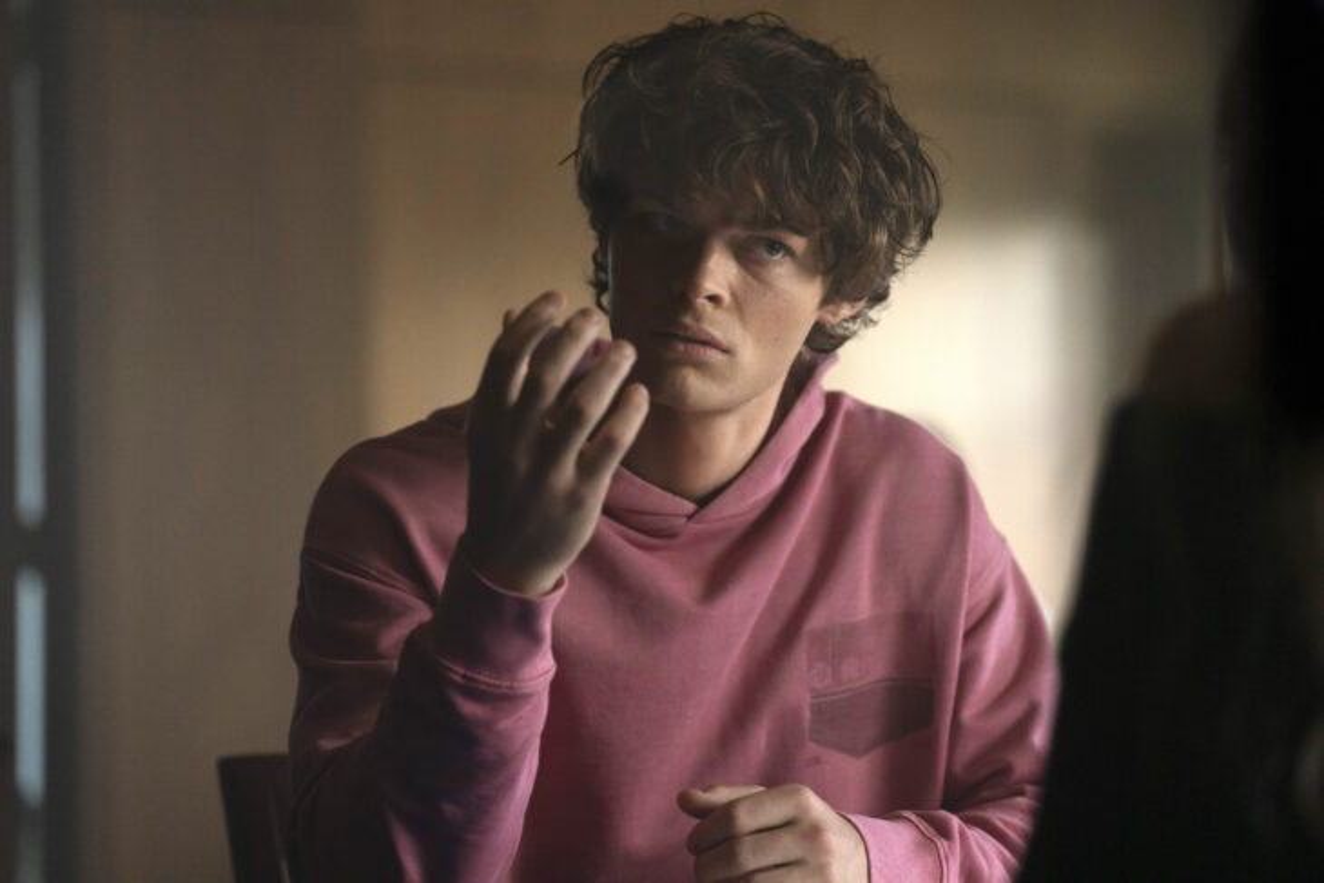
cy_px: 442
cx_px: 662
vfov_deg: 11.5
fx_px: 4377
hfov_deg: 17.2
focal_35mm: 119
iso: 4000
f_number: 2.8
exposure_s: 1/320
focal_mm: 119
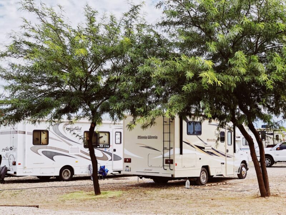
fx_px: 471
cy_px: 108
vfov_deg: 25.7
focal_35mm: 57
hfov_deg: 33.8
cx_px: 143
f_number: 2.8
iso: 20
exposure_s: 1/349
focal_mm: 6.6
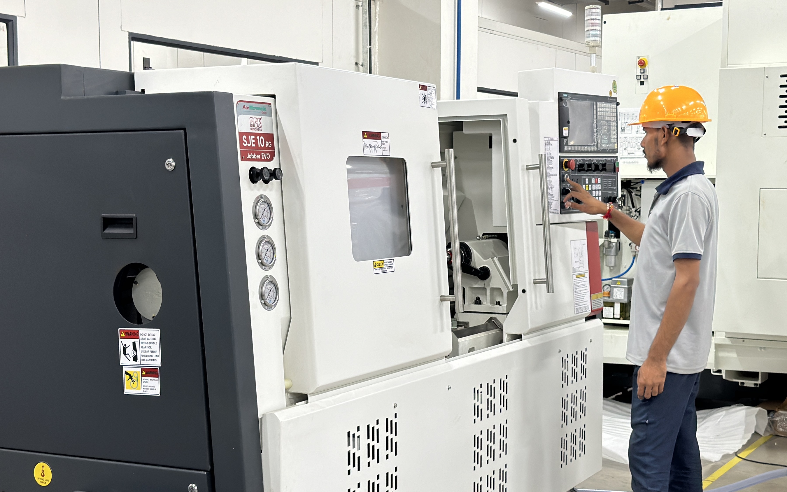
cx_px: 420
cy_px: 266
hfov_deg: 35.7
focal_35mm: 57
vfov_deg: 22.7
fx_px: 1223
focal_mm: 6.86
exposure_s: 1/50
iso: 125
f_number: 1.78
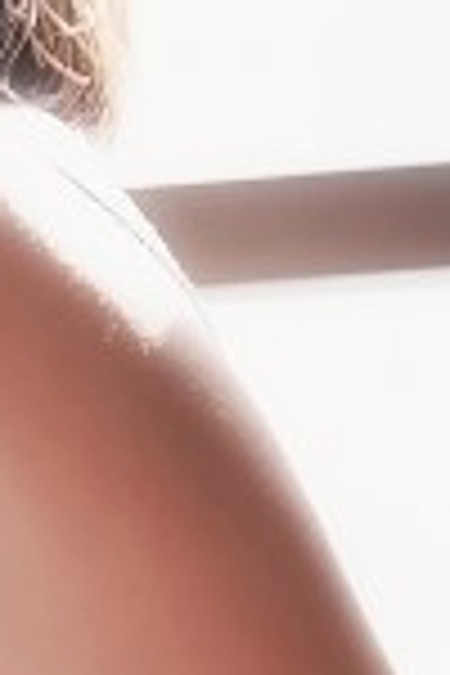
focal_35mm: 425
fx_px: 7968
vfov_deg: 4.8
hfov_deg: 3.2
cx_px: 346
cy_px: 1186
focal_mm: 53
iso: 160
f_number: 2.8
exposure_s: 1/100
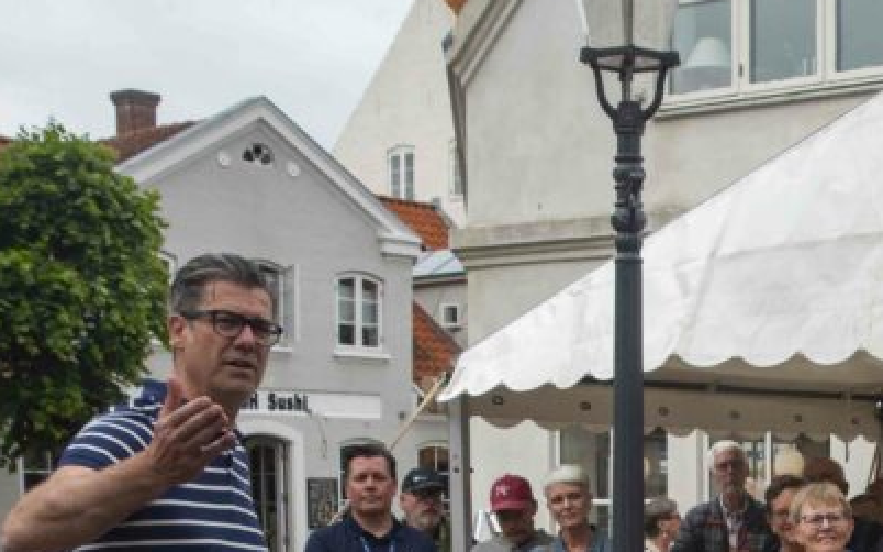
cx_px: 907
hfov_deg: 26.5
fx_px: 1756
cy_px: 705
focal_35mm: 73
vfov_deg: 16.9
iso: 640
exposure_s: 1/500
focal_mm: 24
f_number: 9
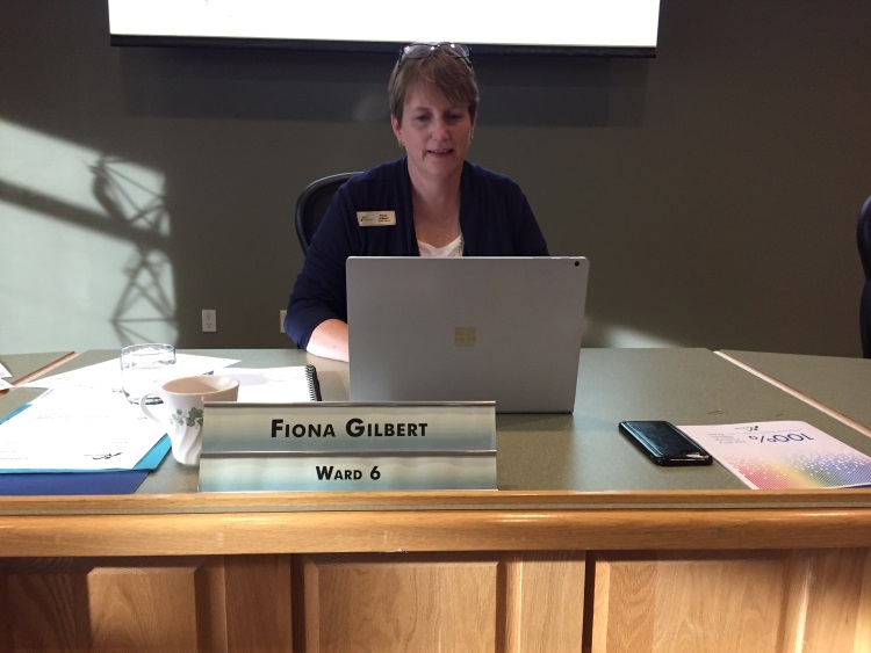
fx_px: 730
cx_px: 436
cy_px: 326
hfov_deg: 61.6
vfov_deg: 48.3
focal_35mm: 29
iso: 200
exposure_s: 1/30
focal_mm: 4.15
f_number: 2.2
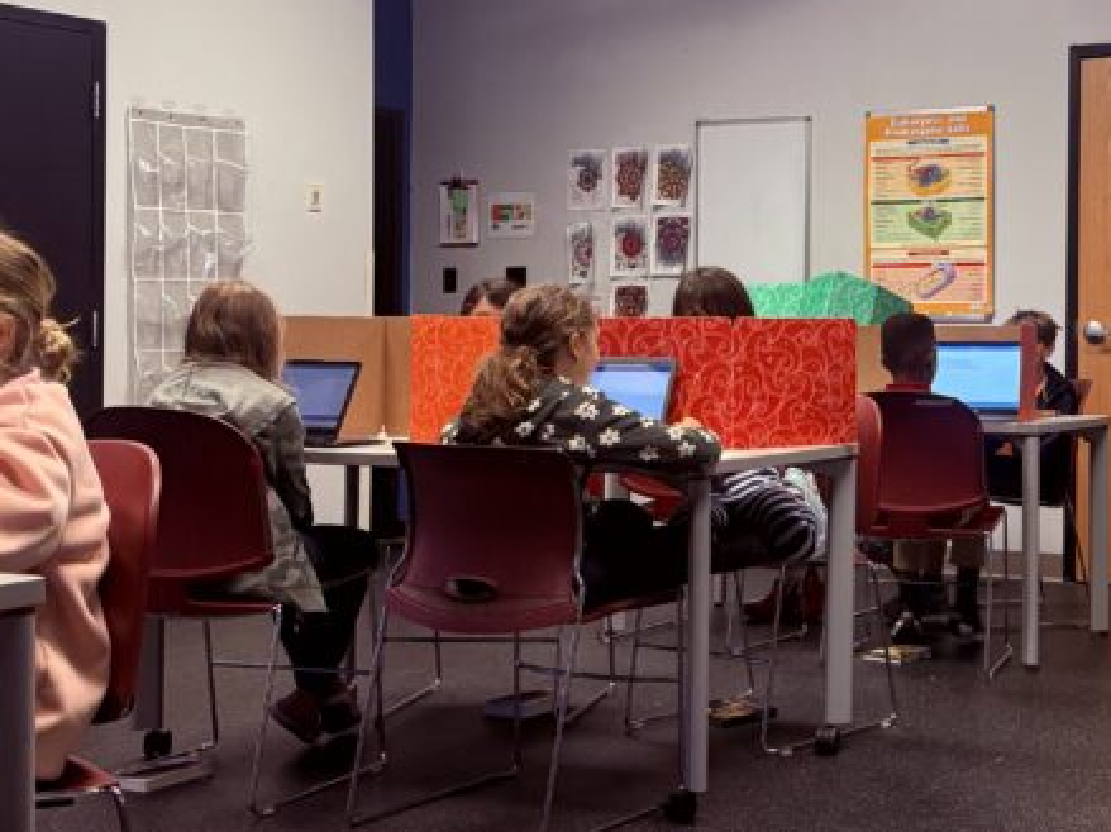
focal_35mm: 56
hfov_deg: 33.1
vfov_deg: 26.0
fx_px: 1797
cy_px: 303
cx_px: 931
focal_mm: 6.76
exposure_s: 1/120
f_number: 1.78
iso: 400
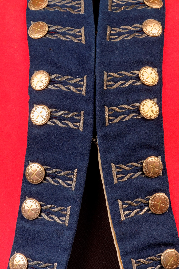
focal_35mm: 210
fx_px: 1566
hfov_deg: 6.5
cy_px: 134
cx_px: 90
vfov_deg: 9.8
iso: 400
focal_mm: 140
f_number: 11
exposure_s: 1/125
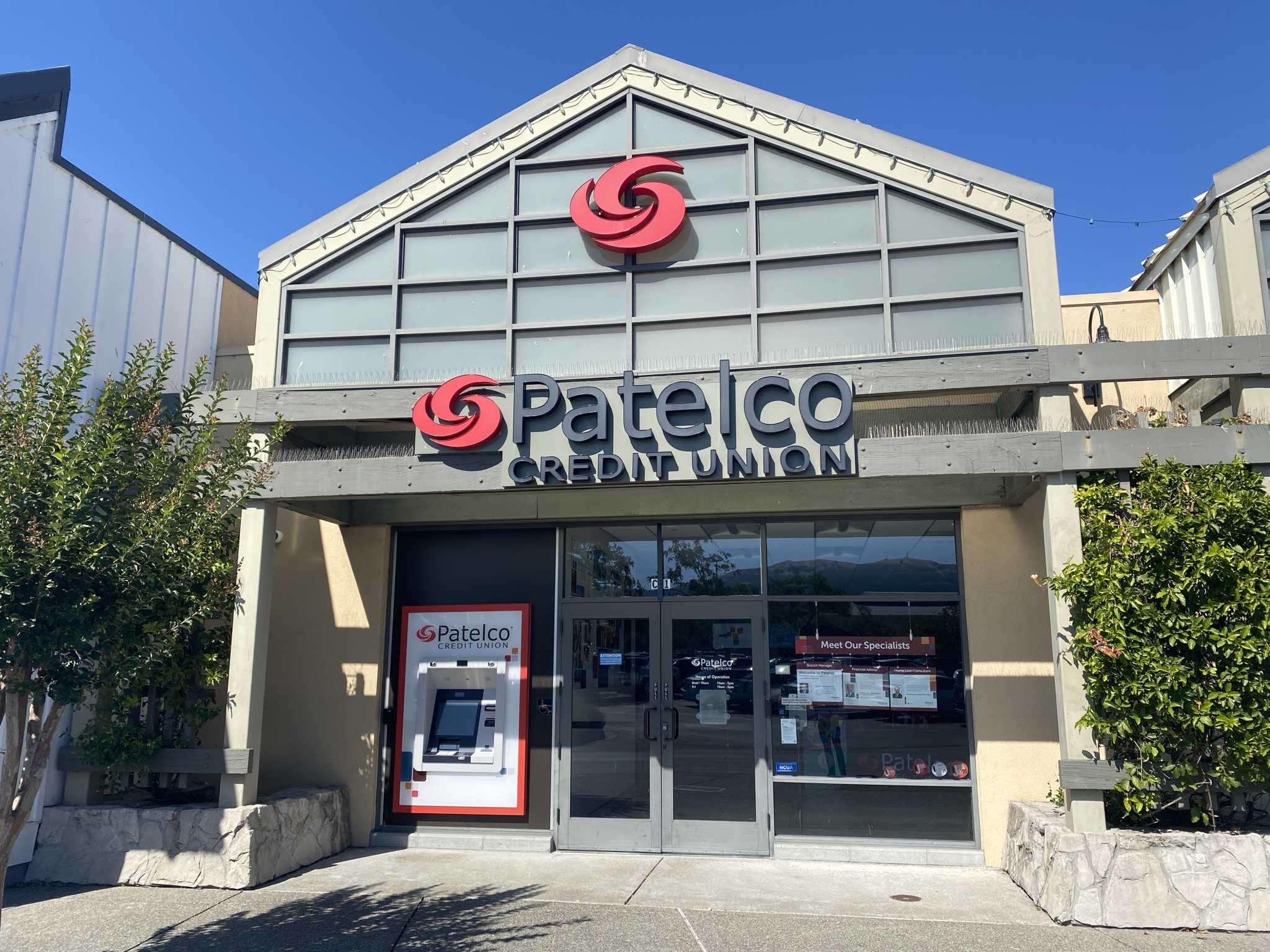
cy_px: 476
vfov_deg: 53.1
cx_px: 635
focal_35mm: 26
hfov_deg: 67.3
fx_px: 954
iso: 32
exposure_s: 1/2410
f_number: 1.8
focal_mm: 4.25
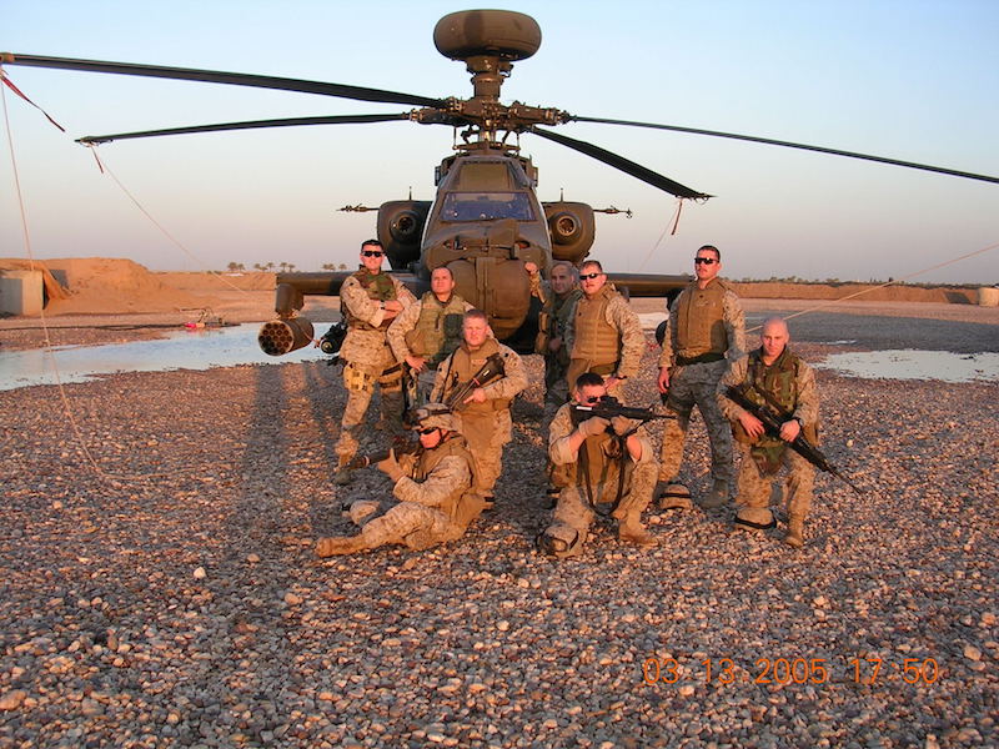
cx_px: 500
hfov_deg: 49.0
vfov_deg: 37.7
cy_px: 374
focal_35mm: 38
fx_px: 1097
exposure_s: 1/179
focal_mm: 5.8
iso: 50
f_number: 2.8
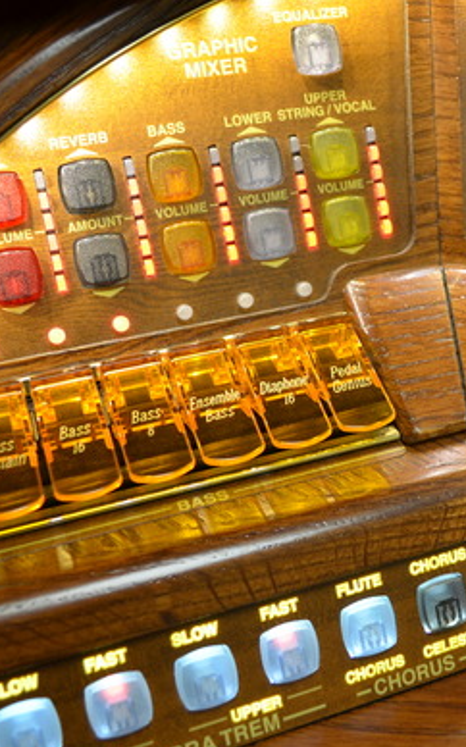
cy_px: 361
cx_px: 427
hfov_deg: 26.4
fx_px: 956
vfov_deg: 42.7
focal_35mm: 47
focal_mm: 18
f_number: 4
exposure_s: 1/60
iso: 500
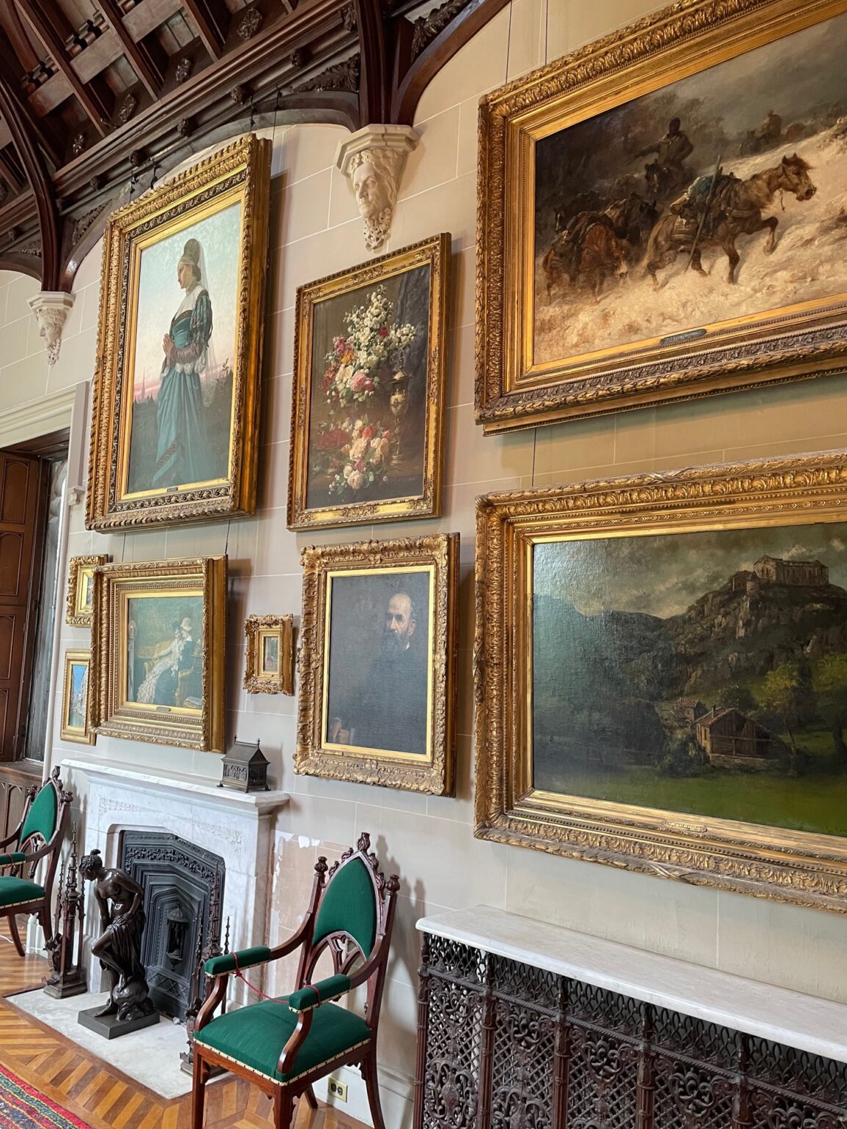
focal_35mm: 27
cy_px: 579
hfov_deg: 51.4
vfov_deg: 65.3
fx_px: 881
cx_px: 429
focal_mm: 4.2
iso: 200
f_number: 1.6
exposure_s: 1/60
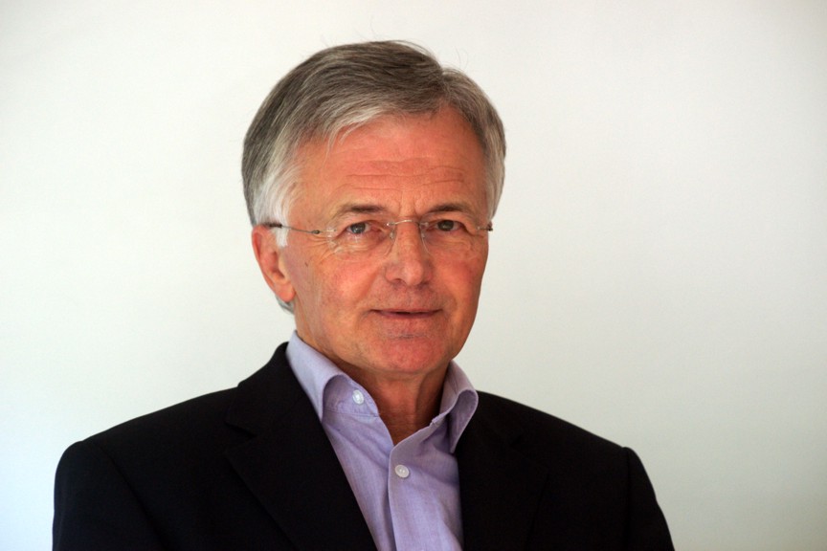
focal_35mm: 120
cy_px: 276
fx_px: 2756
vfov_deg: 11.4
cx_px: 414
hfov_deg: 17.1
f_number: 6.3
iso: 800
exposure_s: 1/200
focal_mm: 120
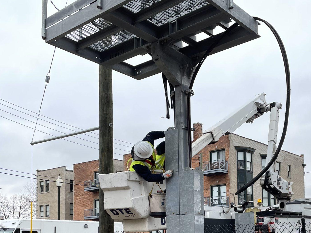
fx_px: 431
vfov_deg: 29.0
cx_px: 202
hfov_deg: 39.3
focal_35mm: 48
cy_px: 211
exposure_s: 1/500
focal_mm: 4.2
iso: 32
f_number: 1.6
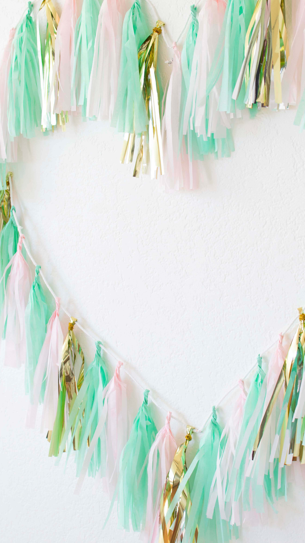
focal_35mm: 71
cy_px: 233
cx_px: 181
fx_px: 1016
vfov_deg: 29.8
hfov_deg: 17.1
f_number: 4
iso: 200
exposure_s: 1/60
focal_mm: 35
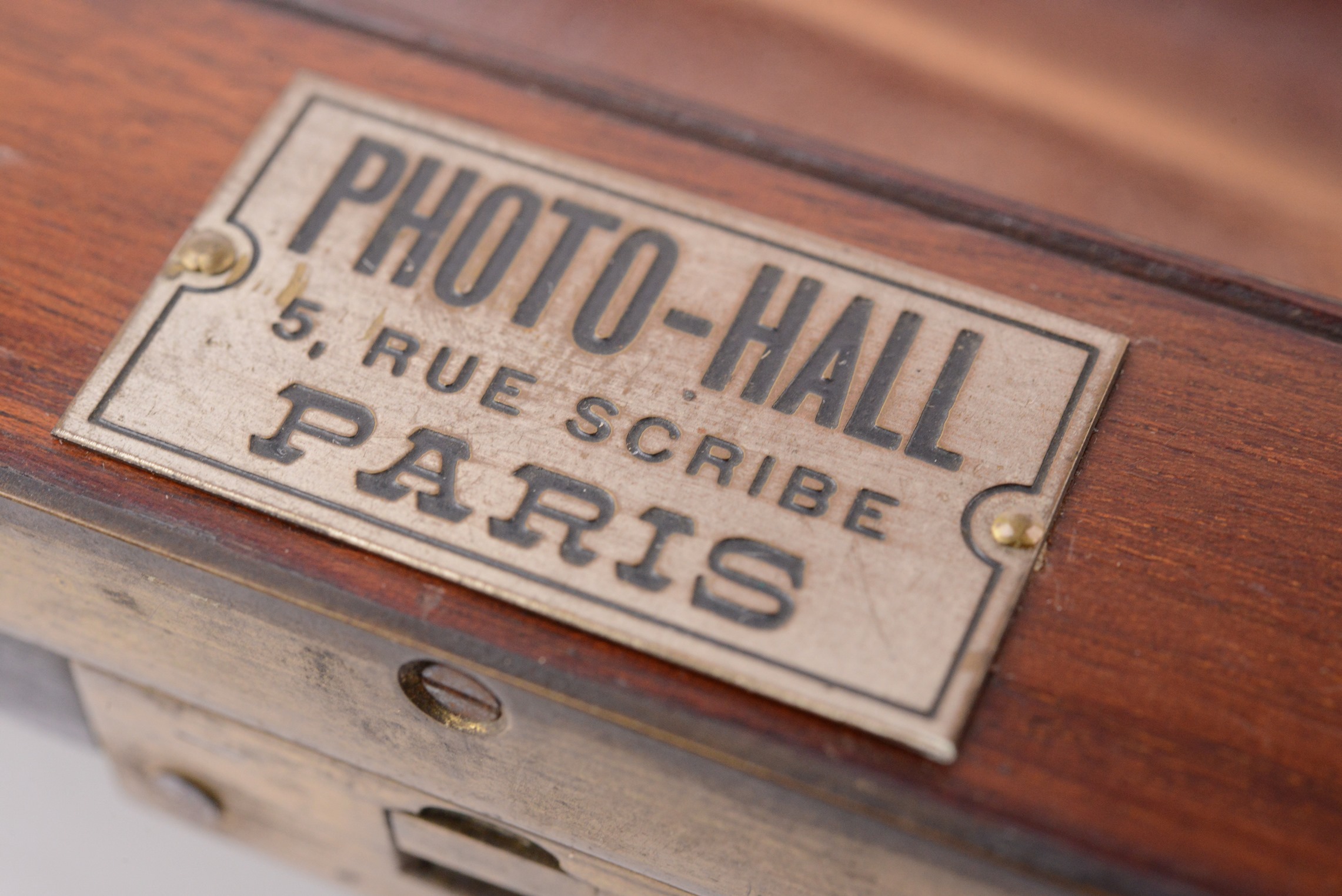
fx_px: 2237
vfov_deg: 22.6
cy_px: 448
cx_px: 671
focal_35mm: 60
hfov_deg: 33.4
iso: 2500
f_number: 13
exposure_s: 1/125
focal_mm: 60
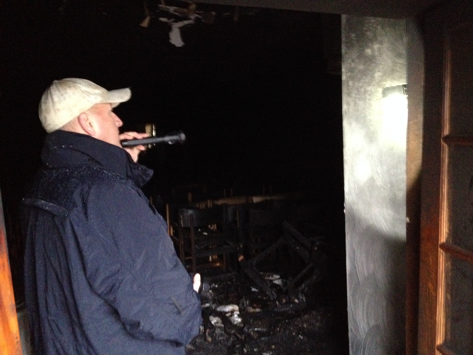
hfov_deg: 52.6
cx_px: 236
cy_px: 178
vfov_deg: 40.7
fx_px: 478
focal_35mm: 35
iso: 800
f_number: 2.4
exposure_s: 1/15
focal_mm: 4.28
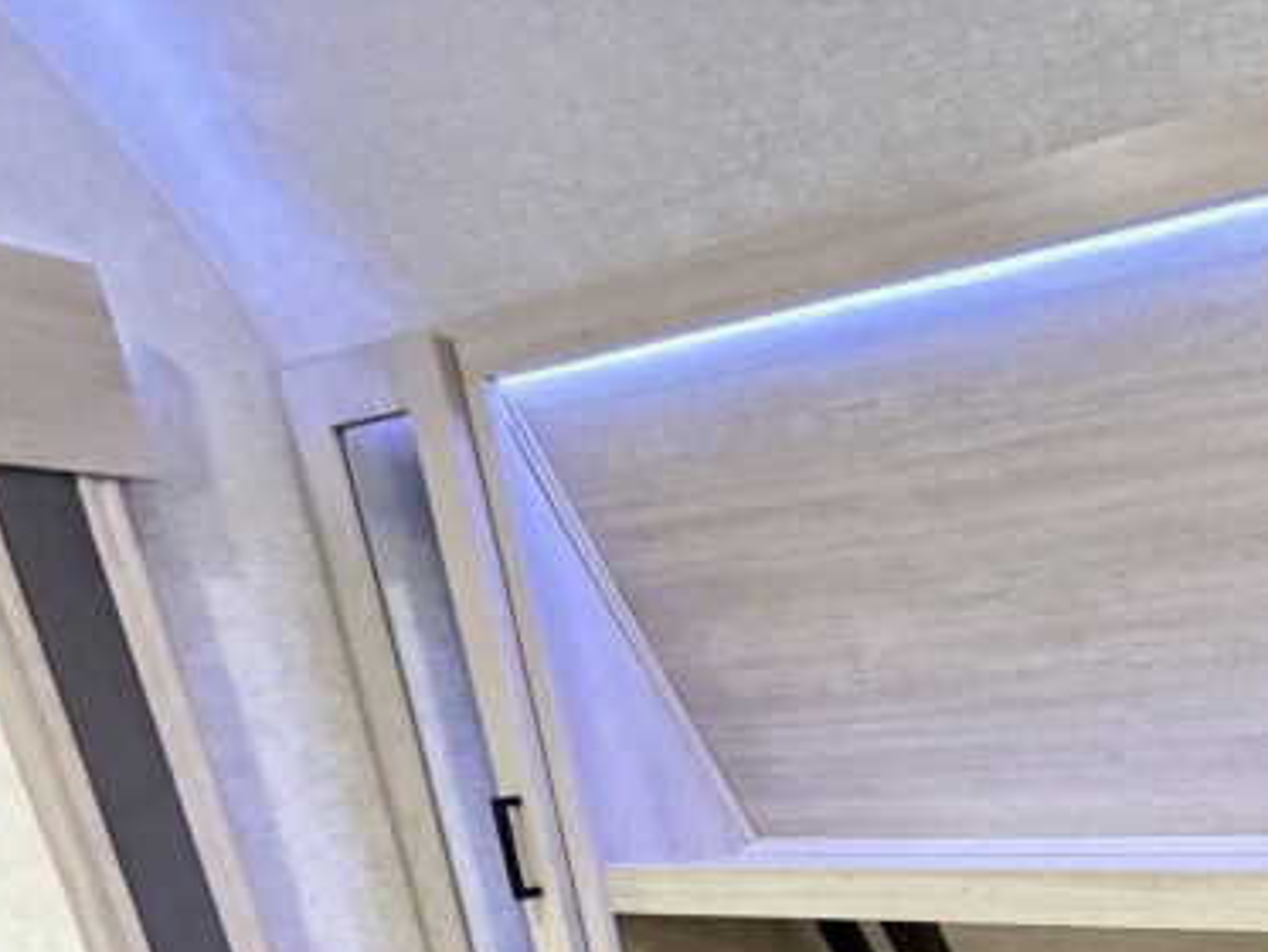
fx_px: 1099
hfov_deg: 52.4
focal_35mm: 30
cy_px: 1010
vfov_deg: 39.6
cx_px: 1152
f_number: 2.2
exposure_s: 1/49
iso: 1250
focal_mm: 2.22
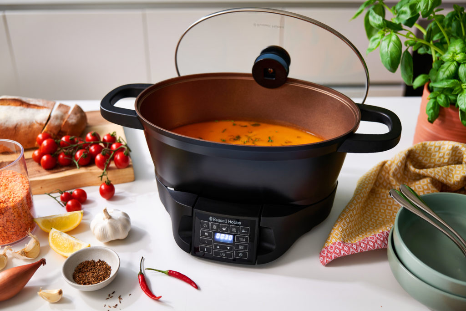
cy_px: 156
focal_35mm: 38
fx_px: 492
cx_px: 233
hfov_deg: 50.7
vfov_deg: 35.1
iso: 200
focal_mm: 38
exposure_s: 1/60
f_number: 3.4
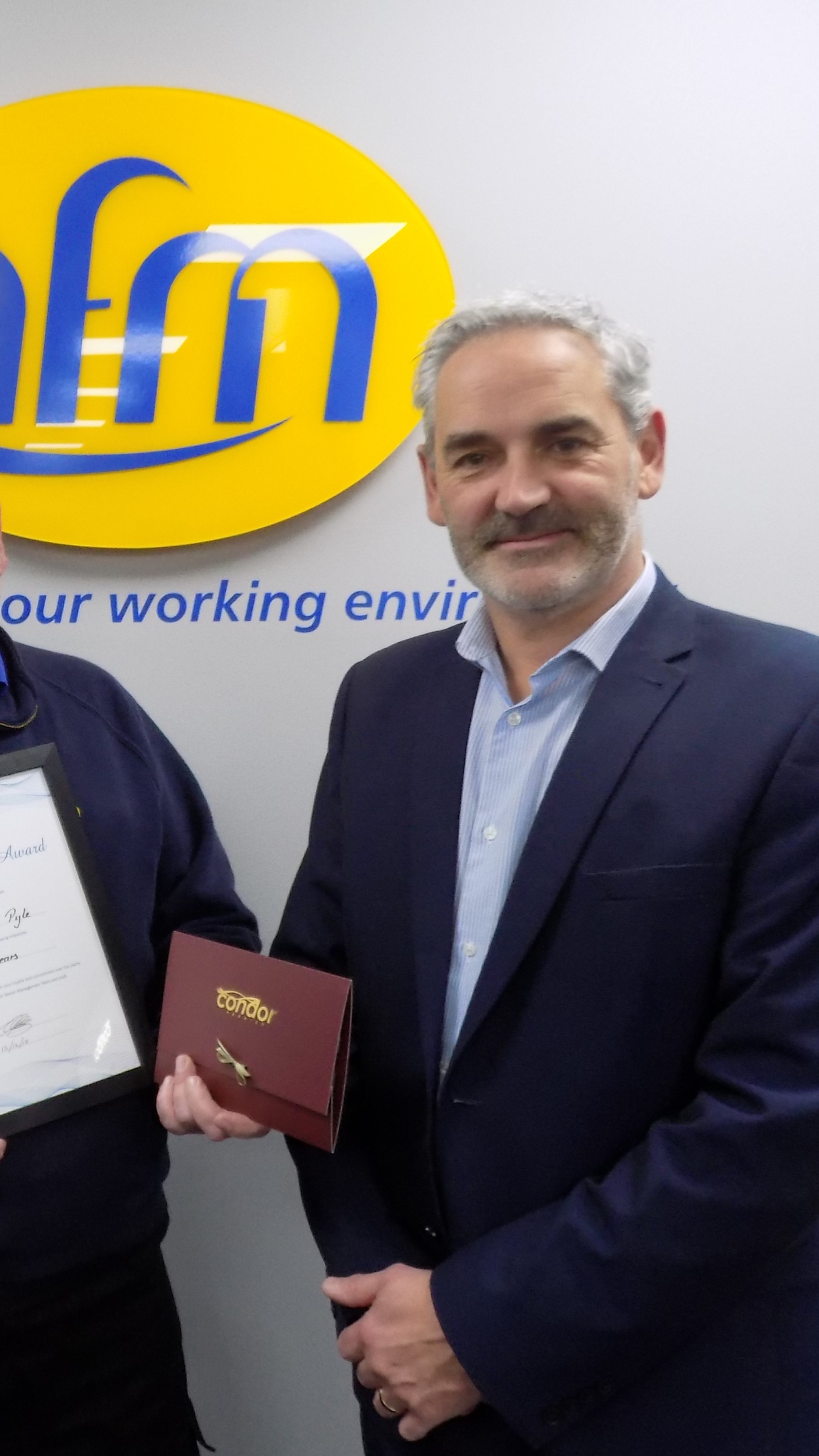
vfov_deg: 55.2
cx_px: -74
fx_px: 1390
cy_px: 776
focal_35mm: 36
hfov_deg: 29.7
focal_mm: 4
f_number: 3.1
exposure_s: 1/30
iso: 220
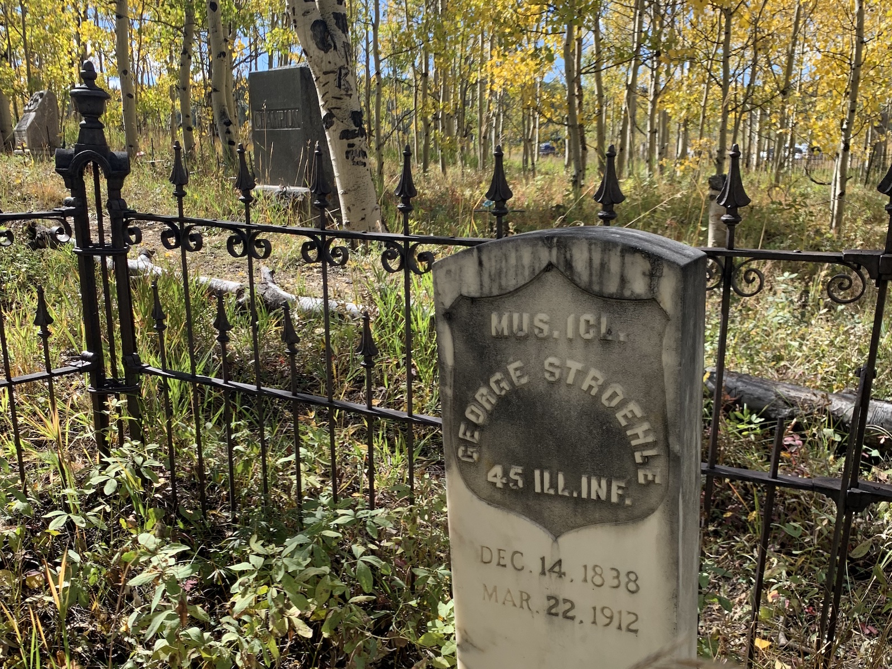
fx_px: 670
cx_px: 446
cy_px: 334
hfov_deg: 67.3
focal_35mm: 26
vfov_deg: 53.1
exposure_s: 1/754
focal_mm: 4.25
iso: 25
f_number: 1.8
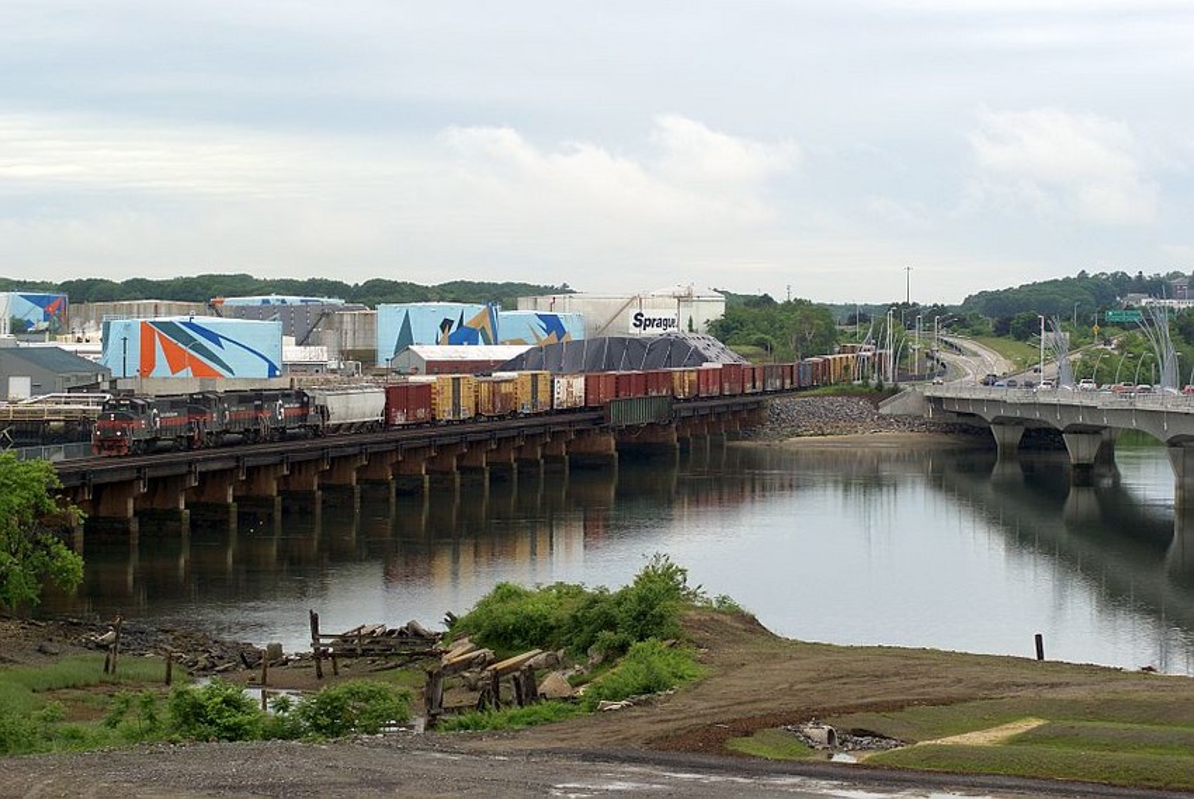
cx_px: 597
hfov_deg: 19.4
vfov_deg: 13.1
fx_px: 3487
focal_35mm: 105
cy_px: 400
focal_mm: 70
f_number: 5.6
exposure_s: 1/160
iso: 100
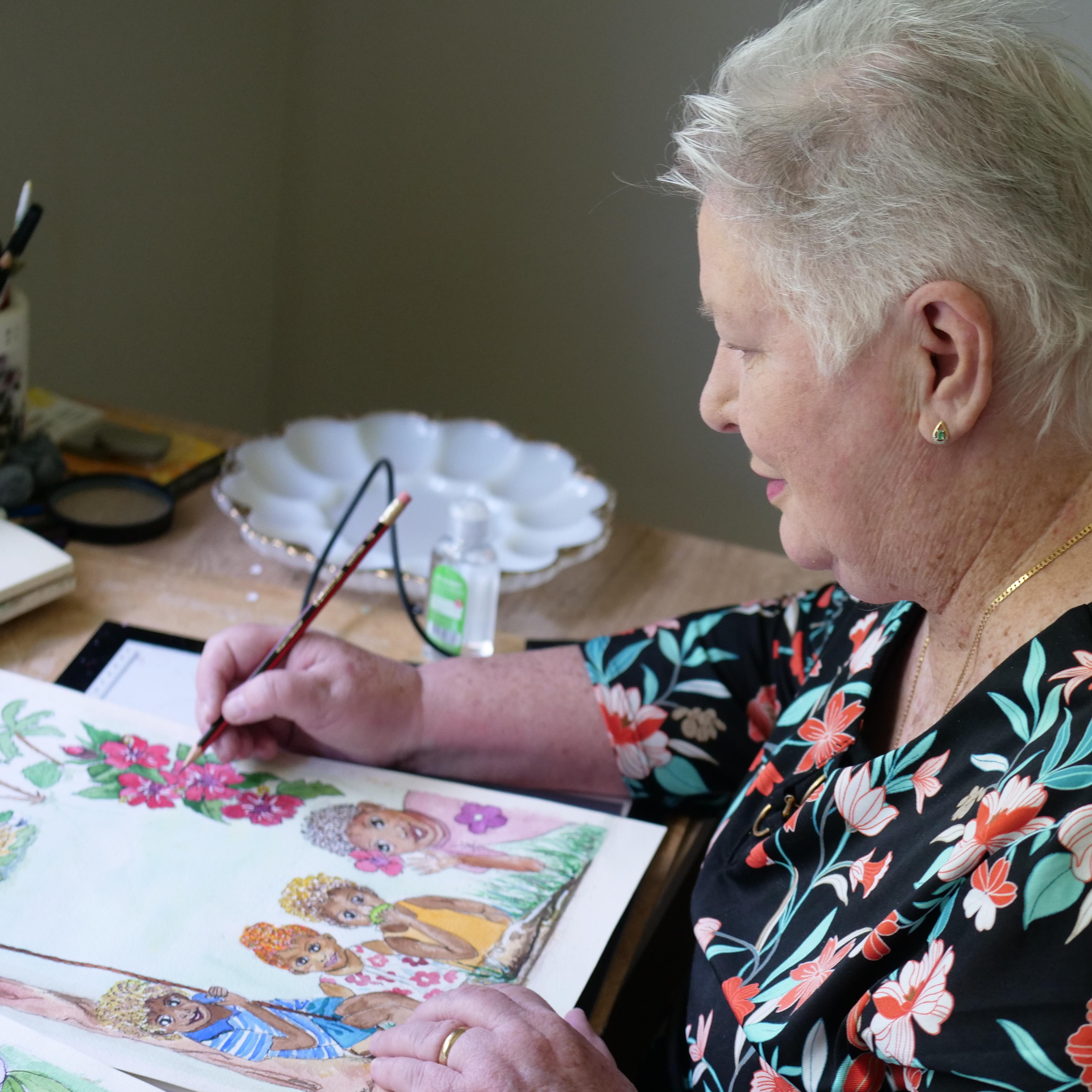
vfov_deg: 20.9
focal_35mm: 83
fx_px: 2962
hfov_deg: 20.8
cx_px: 724
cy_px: 547
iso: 640
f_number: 2.8
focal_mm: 35
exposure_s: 1/125
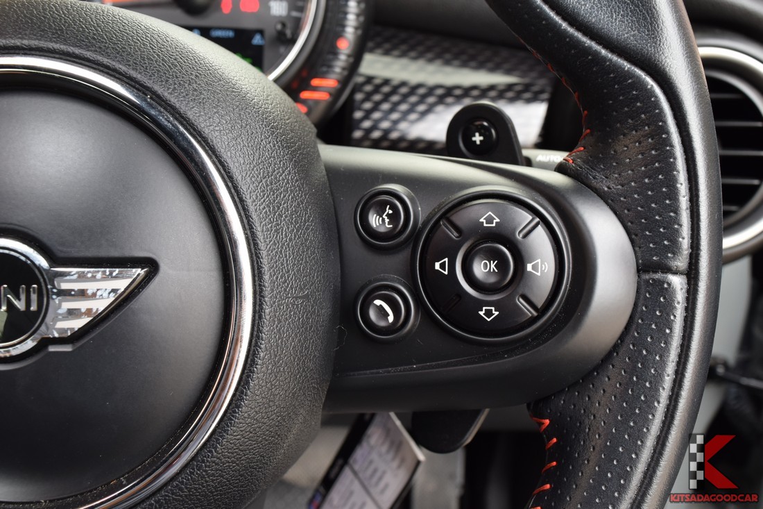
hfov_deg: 47.9
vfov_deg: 33.0
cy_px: 254
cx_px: 382
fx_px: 858
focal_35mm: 40
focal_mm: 27
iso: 500
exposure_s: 1/40
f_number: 10
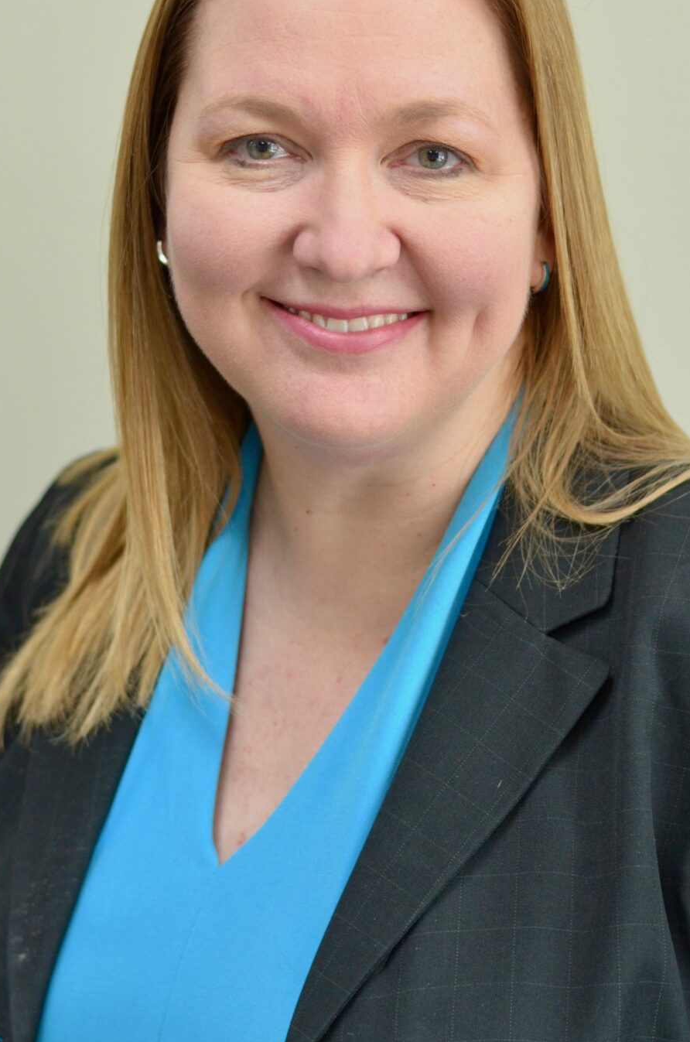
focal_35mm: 117
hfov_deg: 11.7
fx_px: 3379
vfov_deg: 17.5
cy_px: 402
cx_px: 380
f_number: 2.8
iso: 800
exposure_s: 1/60
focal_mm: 50
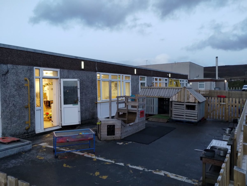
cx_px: 124
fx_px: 200
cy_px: 93
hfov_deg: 63.4
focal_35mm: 28
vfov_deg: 49.9
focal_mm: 4.27
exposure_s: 1/33.3
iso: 522
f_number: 1.8
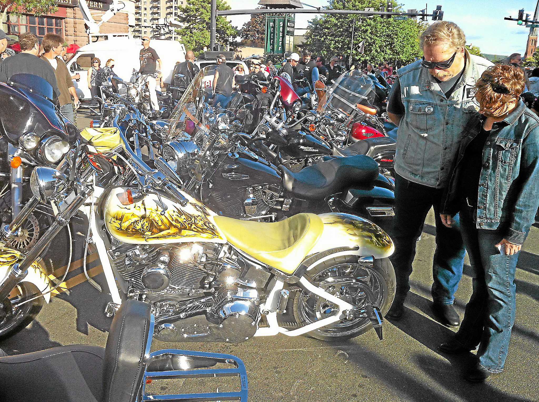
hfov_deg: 52.7
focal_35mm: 35
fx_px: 544
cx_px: 270
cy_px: 201
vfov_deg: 40.6
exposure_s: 1/603
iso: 80
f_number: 2.8
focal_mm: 3.85
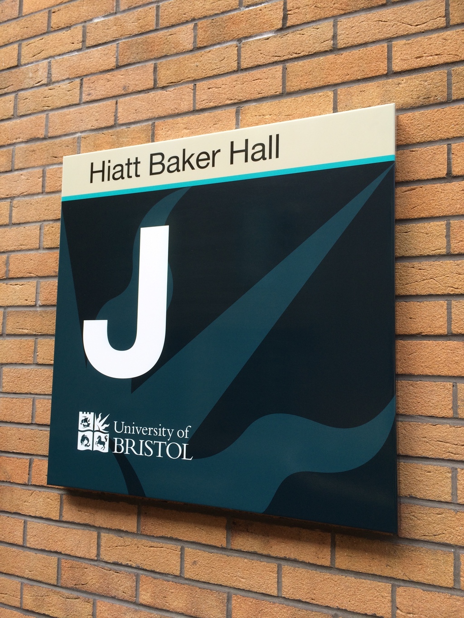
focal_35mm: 30
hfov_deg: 46.8
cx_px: 232
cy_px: 309
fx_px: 536
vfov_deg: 60.0
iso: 32
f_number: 2.2
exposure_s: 1/281
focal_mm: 4.12
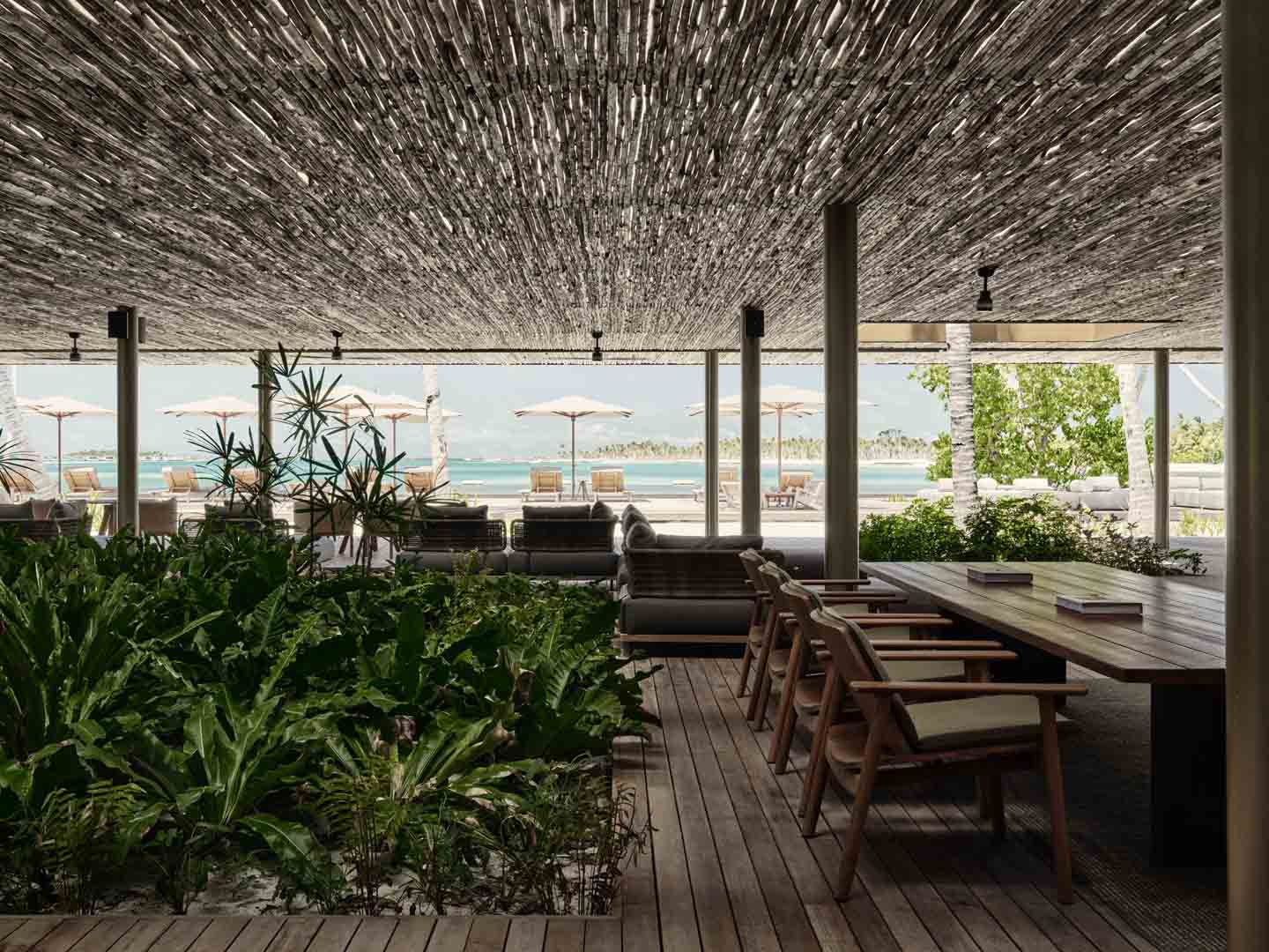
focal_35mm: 36
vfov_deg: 39.7
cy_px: 476
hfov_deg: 51.4
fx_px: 1320
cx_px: 634
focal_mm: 45
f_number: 14
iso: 100
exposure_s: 1/10
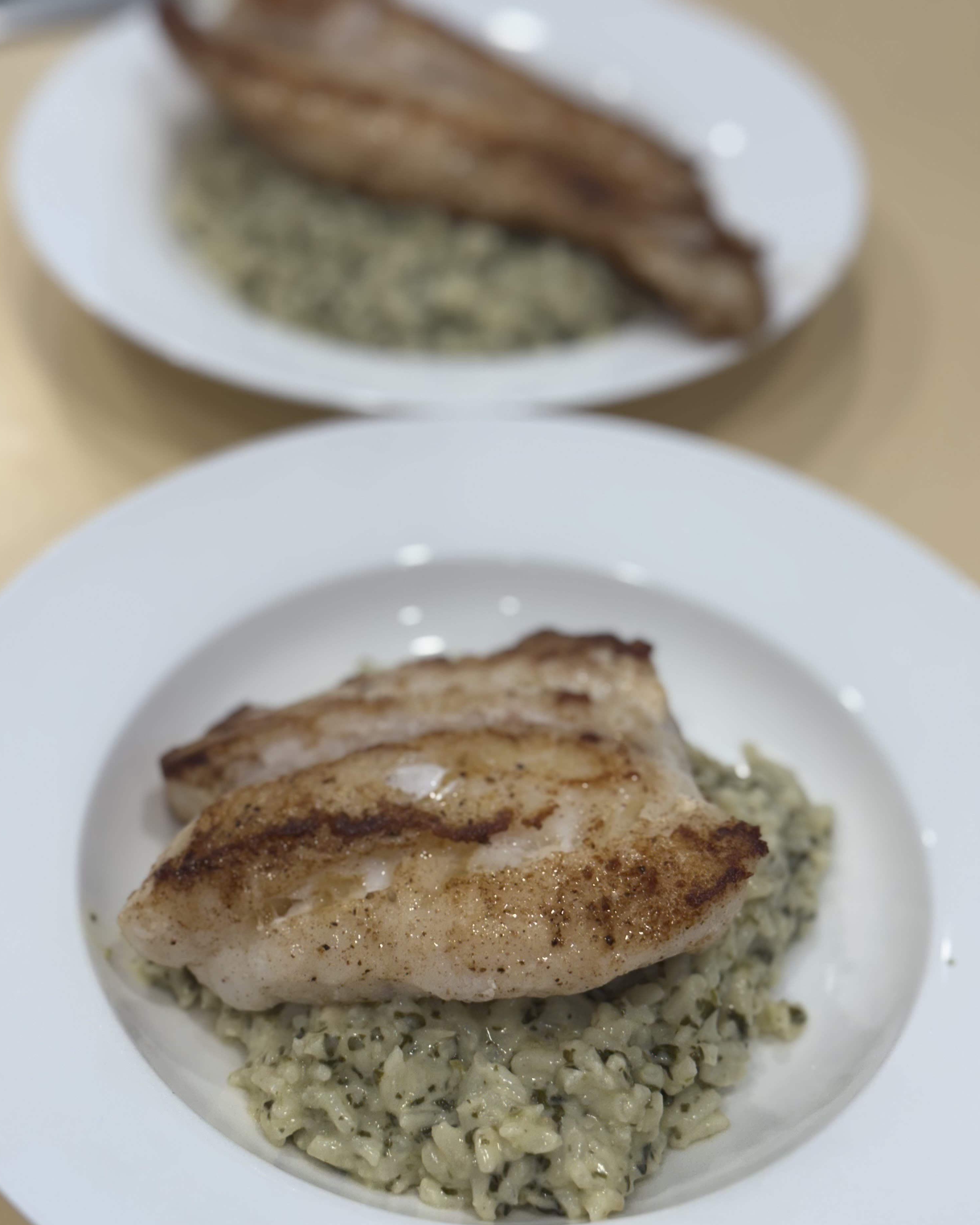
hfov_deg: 29.7
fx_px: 1849
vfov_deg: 36.6
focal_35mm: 51
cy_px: 660
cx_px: 480
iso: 50
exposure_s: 1/100
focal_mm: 6.8
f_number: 1.8
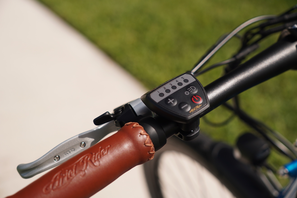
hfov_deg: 38.9
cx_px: 148
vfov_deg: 26.5
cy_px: 99
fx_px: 421
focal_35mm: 51
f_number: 2.8
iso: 100
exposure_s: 1/400
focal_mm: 34
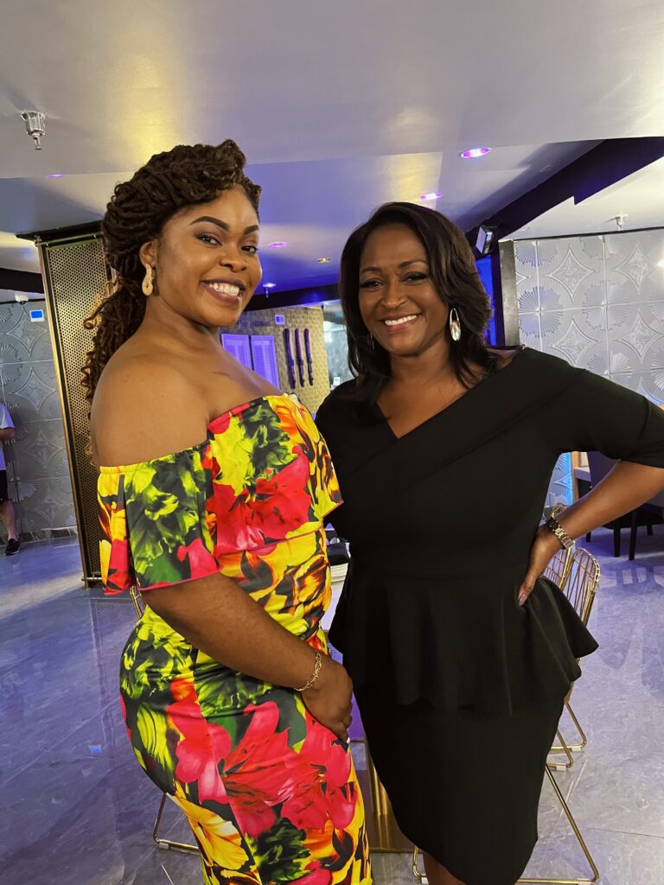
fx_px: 665
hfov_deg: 53.1
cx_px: 332
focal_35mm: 26
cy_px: 442
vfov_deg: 67.3
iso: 800
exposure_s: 1/30
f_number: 1.6
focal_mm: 5.1
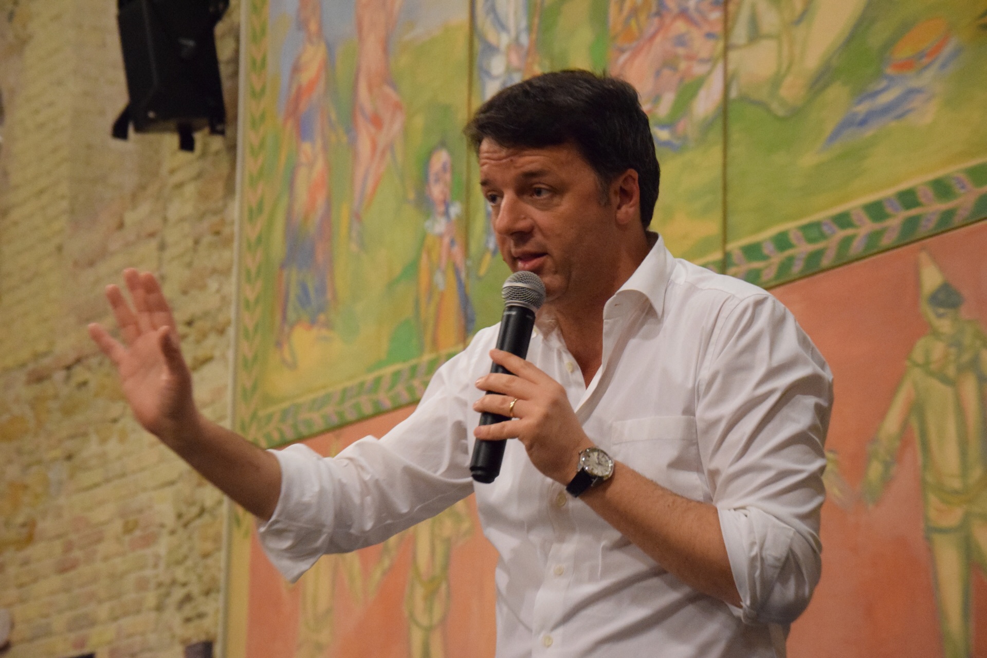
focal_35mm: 120
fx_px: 3290
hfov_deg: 17.1
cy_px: 329
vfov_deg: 11.4
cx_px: 494
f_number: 5.3
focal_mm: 80
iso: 6400
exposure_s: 1/60
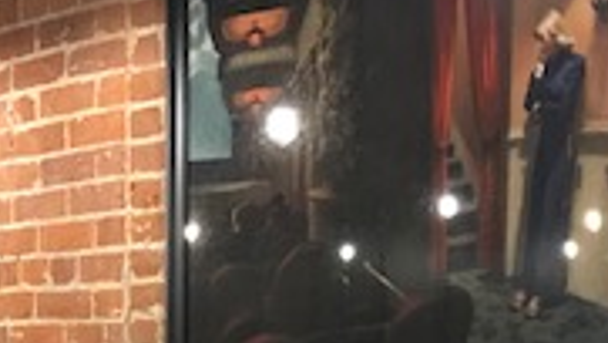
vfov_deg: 10.8
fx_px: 1742
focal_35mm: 108
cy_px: 538
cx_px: 67
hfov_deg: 19.5
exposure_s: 1/5
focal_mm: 3.99
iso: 80
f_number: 1.8
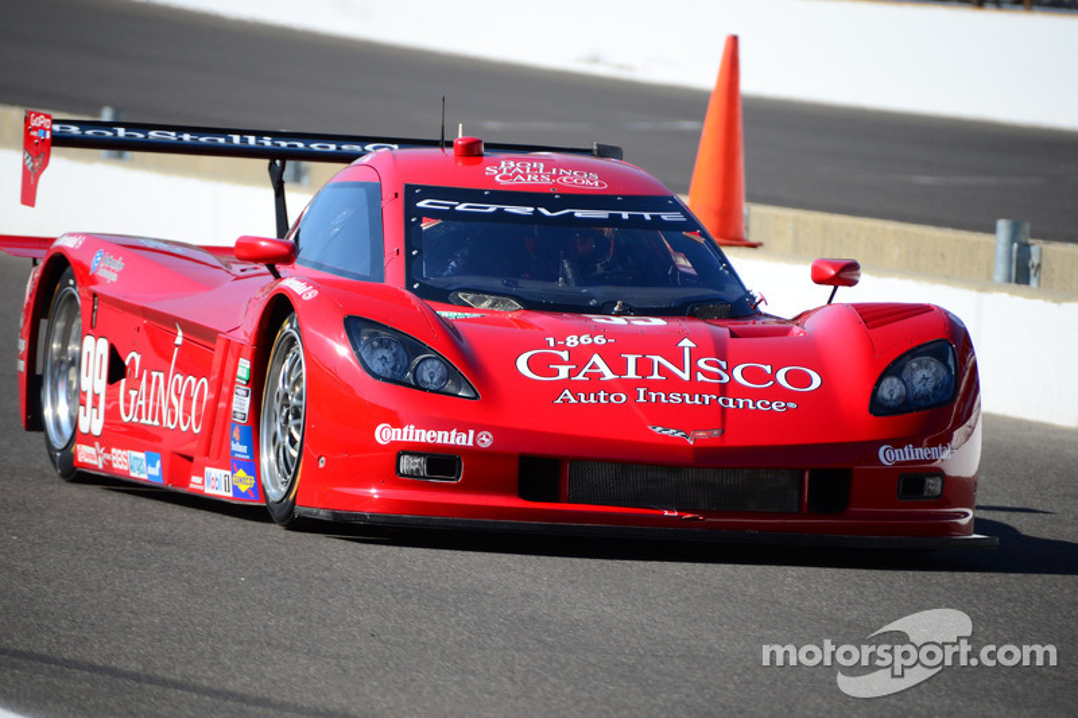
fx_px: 13471
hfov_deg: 4.6
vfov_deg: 3.1
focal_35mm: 450
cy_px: 359
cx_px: 539
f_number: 5.6
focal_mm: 300
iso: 200
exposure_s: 1/750
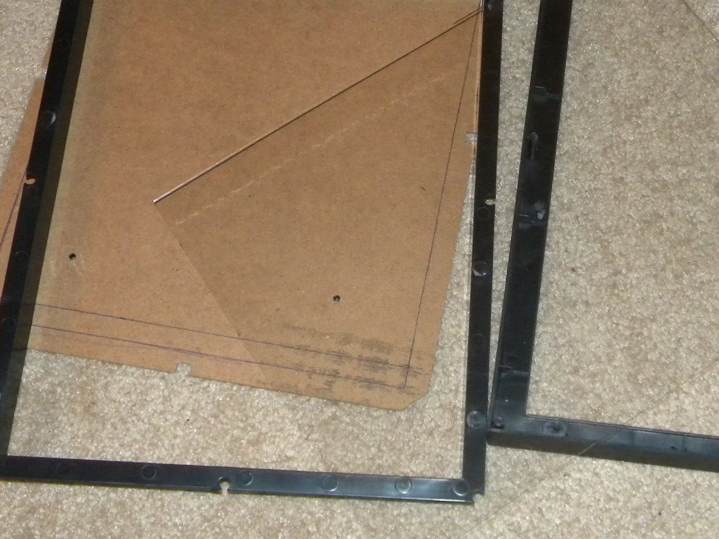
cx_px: 476
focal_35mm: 64
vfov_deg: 22.9
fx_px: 1329
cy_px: 227
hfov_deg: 30.1
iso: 400
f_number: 3.7
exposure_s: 1/30
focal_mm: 6.4
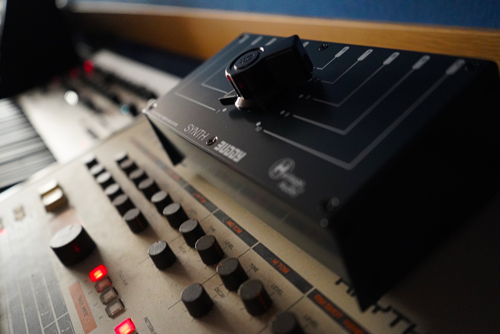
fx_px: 431
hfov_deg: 60.3
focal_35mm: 31
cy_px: 167
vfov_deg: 42.3
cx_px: 250
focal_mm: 31
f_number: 4
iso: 12800
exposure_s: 1/13
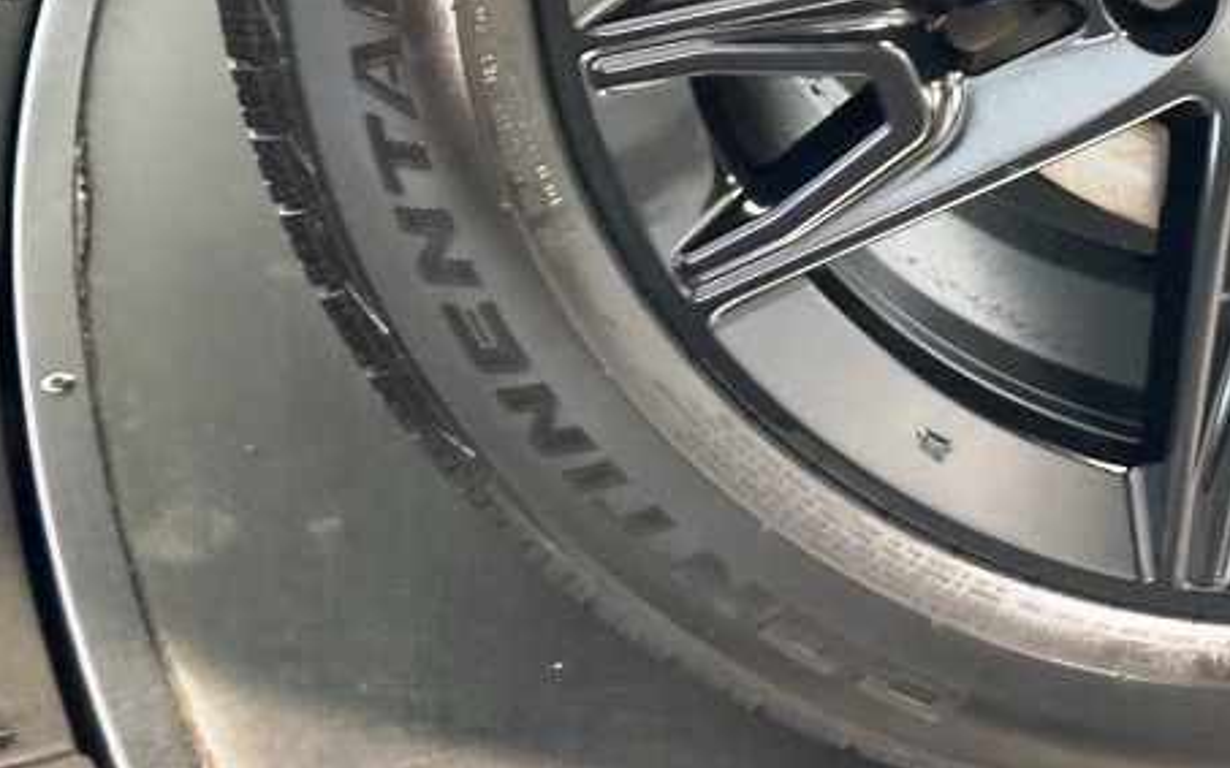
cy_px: -141
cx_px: 1279
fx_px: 3854
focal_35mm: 115
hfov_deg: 17.6
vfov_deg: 11.2
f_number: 1.78
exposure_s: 1/20
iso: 640
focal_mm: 6.86
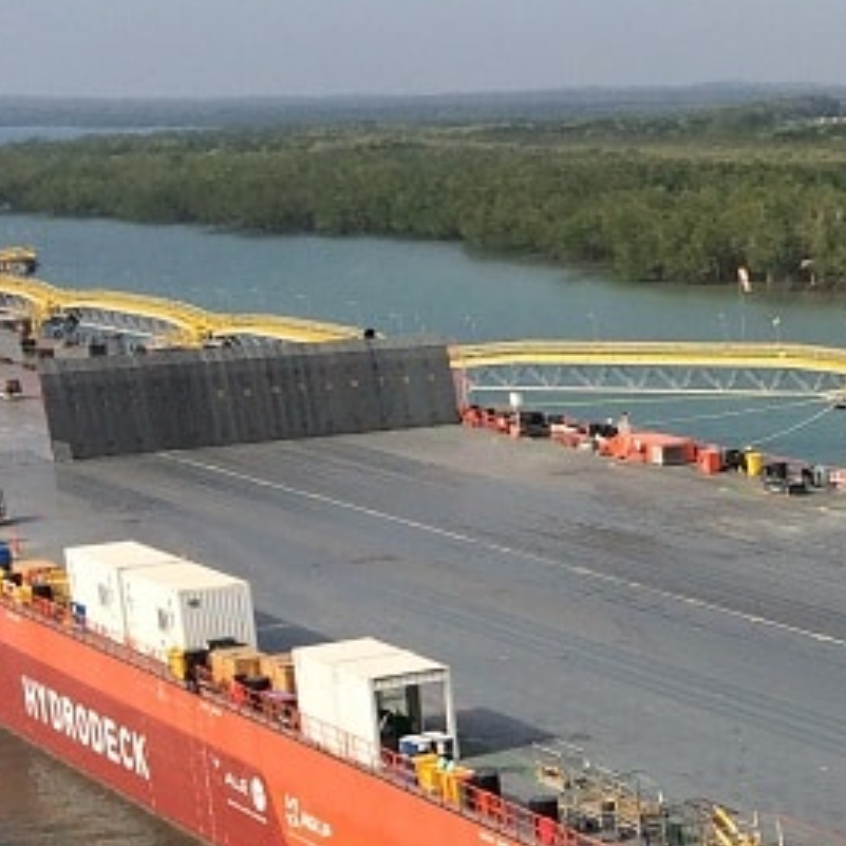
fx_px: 2654
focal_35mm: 96
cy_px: 738
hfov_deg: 16.3
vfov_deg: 17.9
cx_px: 1334
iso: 32
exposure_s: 1/2160
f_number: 2.2
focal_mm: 4.15
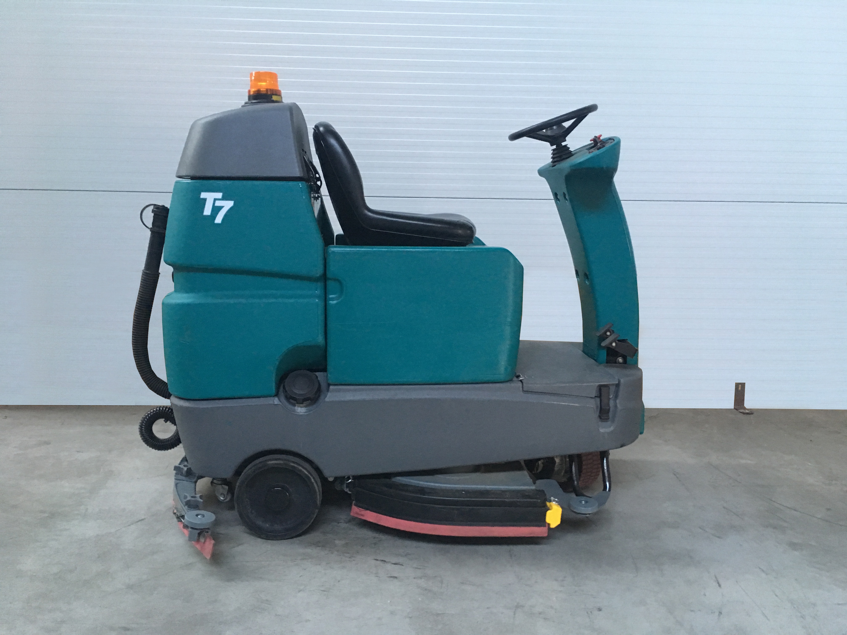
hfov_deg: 61.7
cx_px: 424
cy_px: 318
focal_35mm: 29
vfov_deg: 48.2
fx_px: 710
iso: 200
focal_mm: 4.15
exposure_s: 1/25
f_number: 2.2
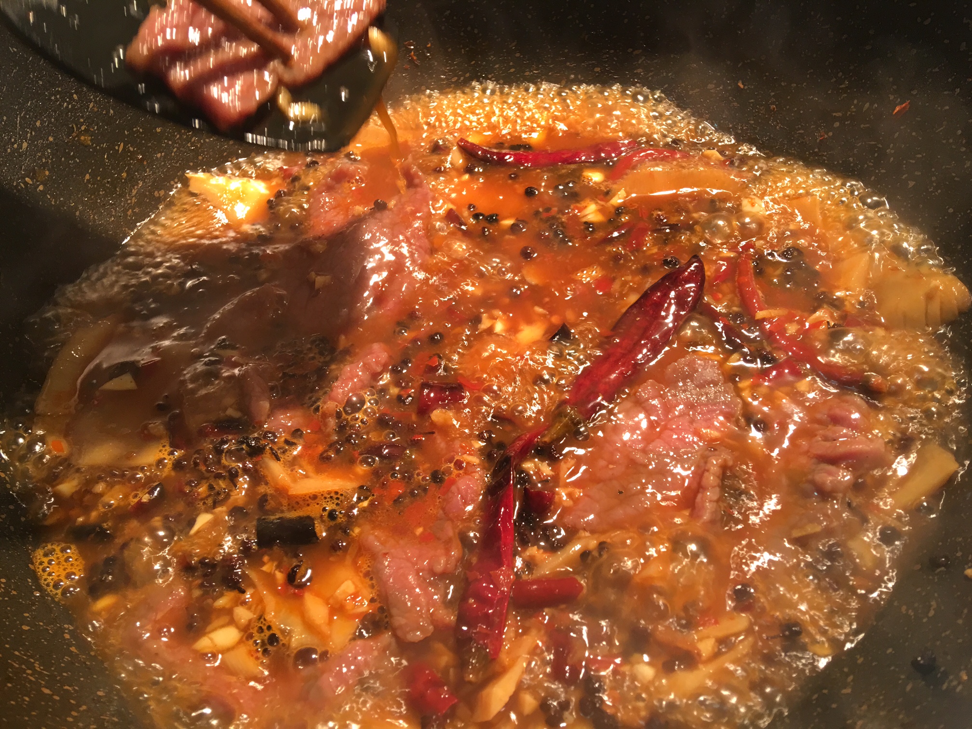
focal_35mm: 29
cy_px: 364
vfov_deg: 48.2
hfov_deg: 61.7
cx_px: 486
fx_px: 814
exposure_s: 1/17
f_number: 2.2
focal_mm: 4.15
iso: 40
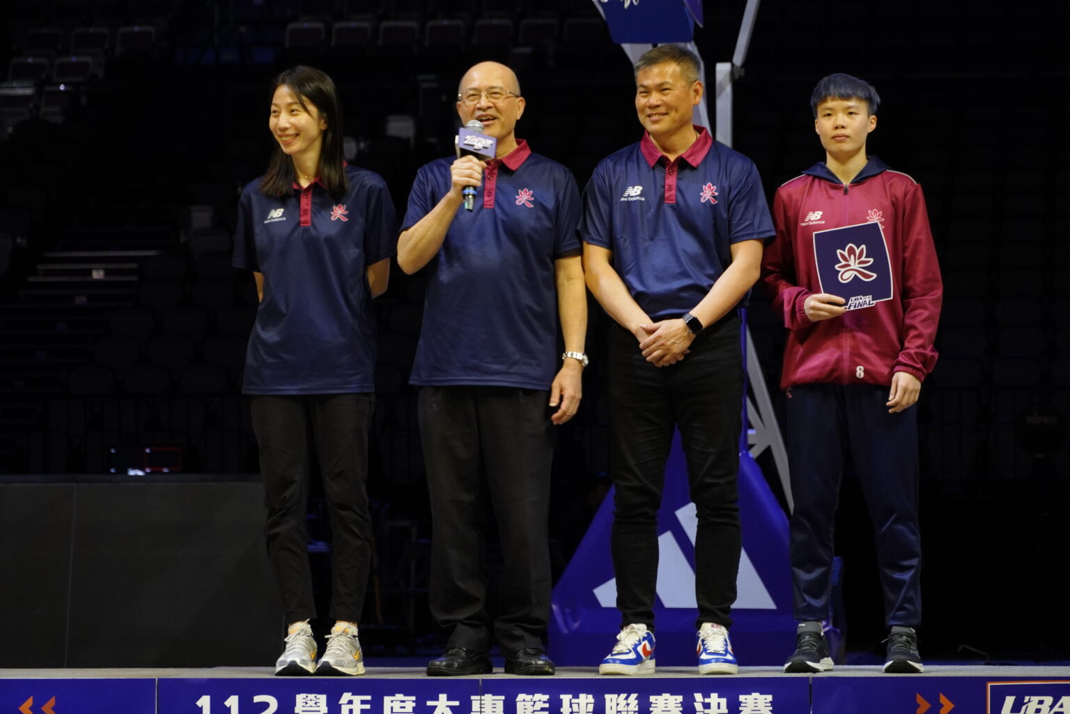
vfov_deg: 9.9
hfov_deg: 14.9
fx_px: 4101
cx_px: 535
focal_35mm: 138
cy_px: 357
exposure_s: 1/30
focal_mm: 92
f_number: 5.6
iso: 1000
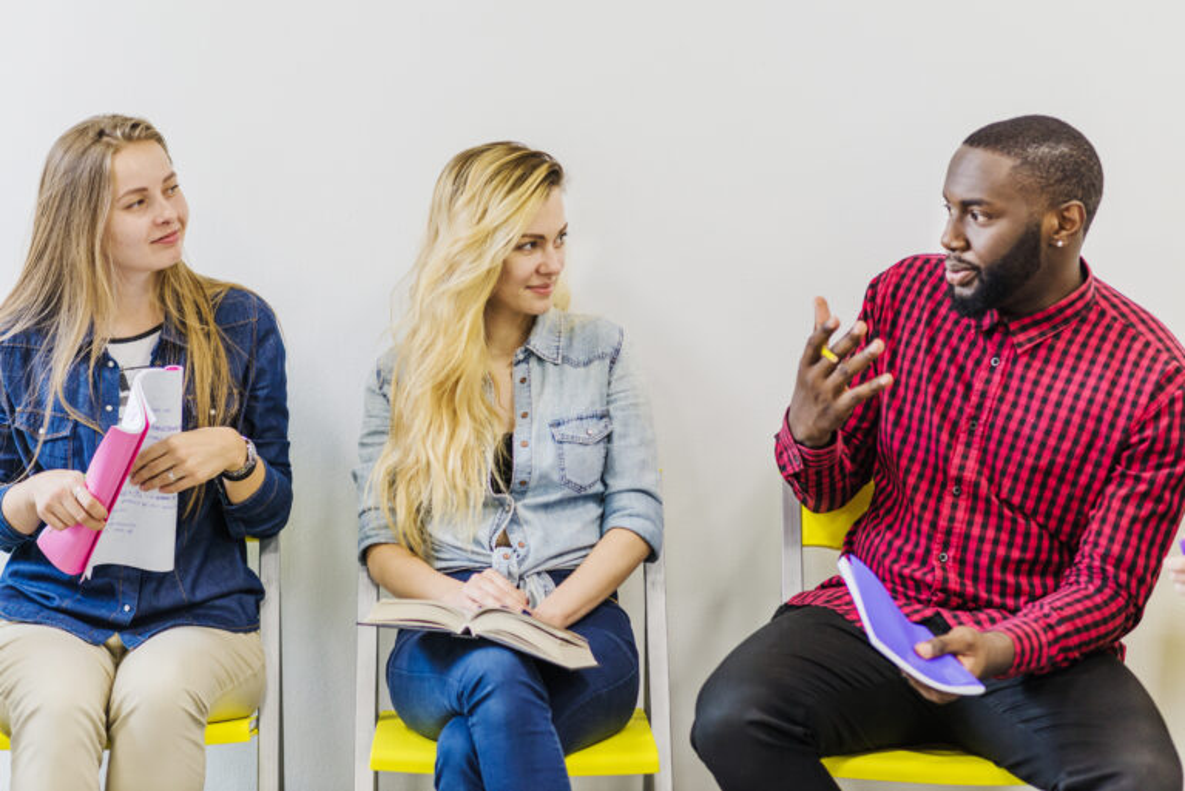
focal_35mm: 85
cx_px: 592
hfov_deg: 23.9
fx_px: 2799
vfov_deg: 16.1
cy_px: 396
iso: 640
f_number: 2.8
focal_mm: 85
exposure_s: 1/160
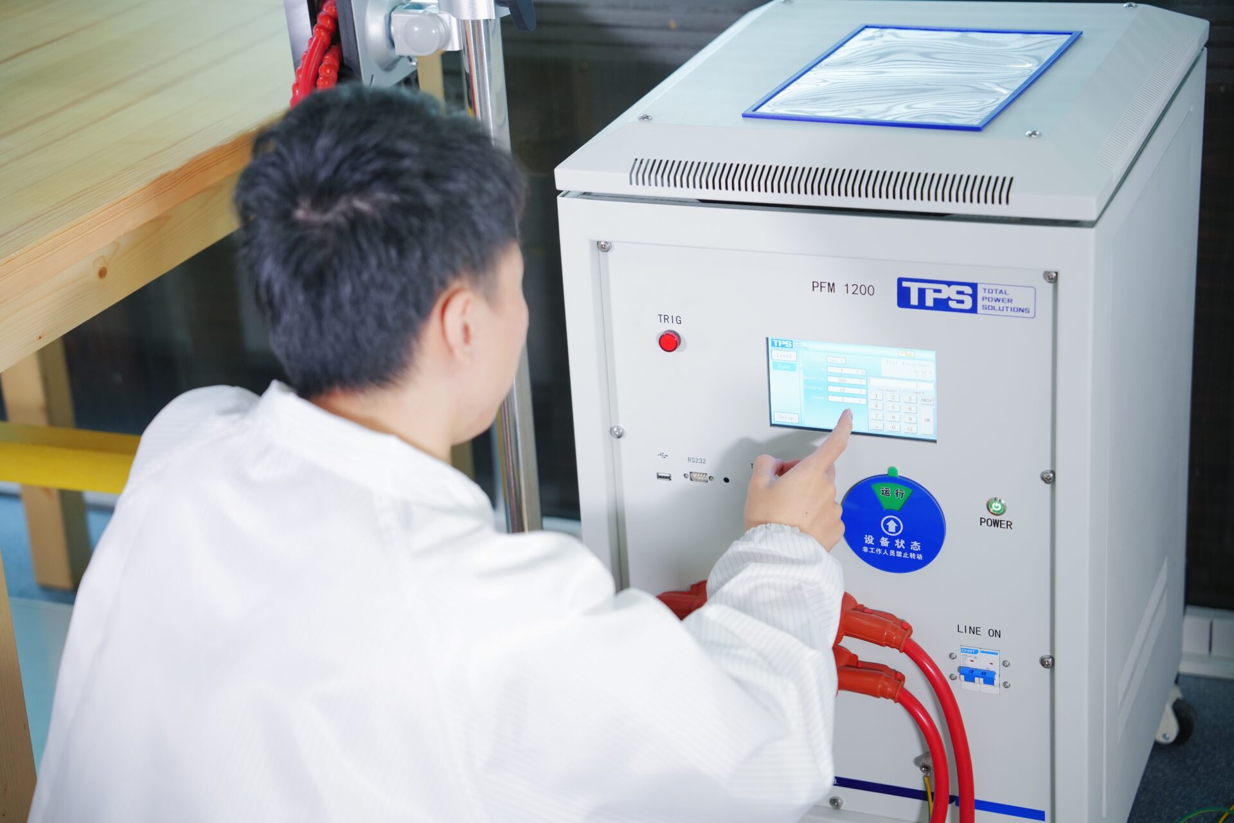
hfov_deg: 28.8
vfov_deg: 19.5
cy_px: 412
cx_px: 617
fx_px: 2399
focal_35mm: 70
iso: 1000
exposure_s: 1/125
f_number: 2.8
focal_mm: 70
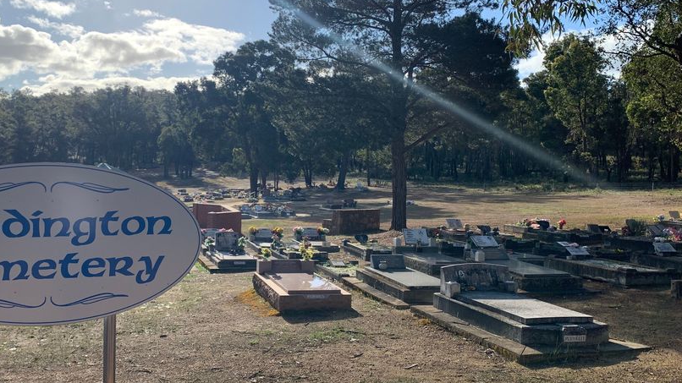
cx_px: 283
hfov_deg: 55.0
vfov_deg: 32.8
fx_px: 651
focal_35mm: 36
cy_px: 195
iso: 25
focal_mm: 4.25
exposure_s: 1/1953
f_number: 1.8
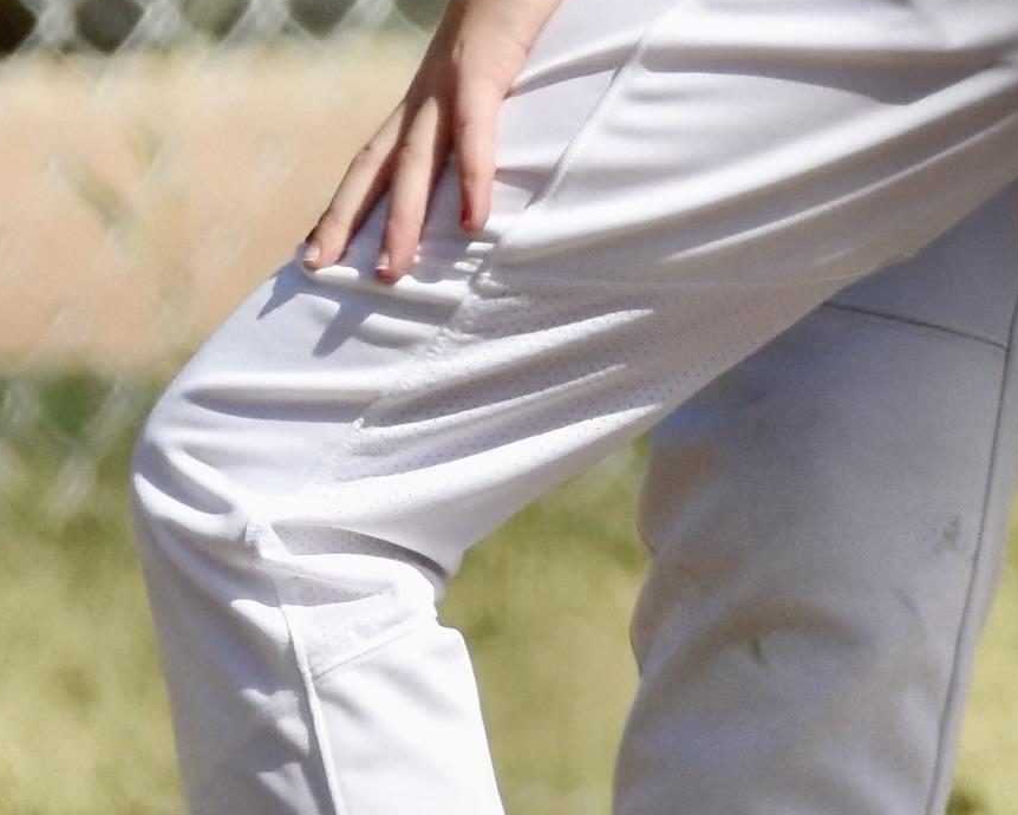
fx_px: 100352
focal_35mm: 3330
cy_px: -1283
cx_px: -1539
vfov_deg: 0.5
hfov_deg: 0.6
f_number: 8
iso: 560
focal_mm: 340
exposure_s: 1/1000
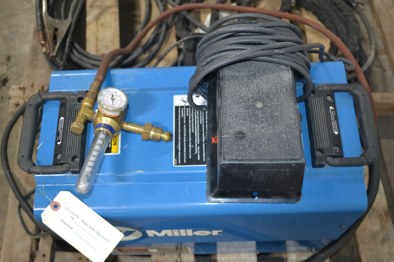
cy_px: 131
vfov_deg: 34.2
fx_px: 427
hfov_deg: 49.6
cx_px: 197
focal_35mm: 39
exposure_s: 1/60
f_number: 4.2
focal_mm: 26
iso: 1100
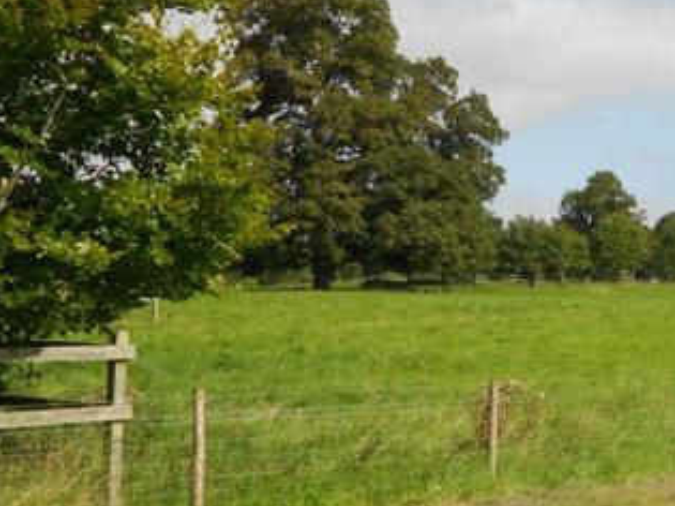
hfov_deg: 21.1
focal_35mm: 92
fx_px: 1793
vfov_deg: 16.0
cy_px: 304
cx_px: 532
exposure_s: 1/500
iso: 80
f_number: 4.9
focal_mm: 10
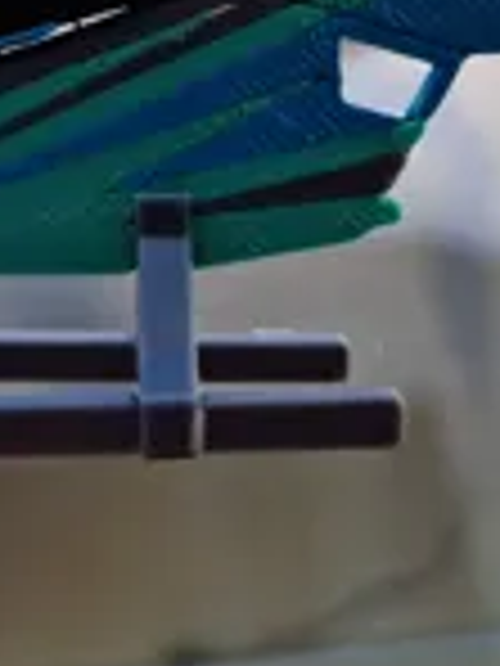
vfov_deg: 29.7
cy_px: 45
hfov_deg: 23.6
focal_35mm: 62
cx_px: 239
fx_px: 1194
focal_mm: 5.4
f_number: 1.8
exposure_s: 1/180
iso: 50
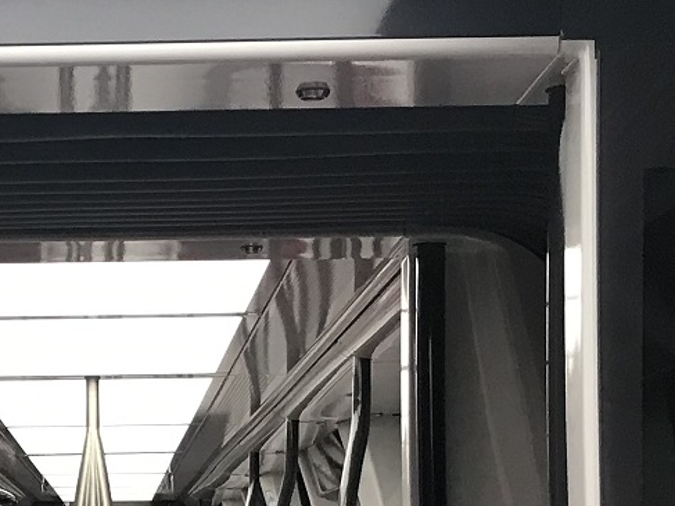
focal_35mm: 116
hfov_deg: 16.6
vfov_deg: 12.2
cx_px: -7
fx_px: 2261
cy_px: 736
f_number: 1.8
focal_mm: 3.99
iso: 40
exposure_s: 1/29
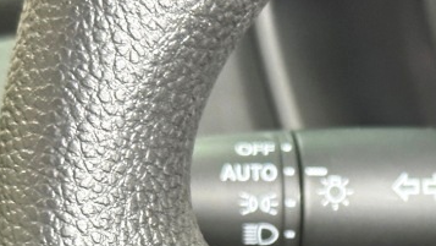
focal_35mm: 150
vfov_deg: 7.9
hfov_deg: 14.1
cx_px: 426
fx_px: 1735
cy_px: 400
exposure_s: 1/30
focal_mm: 6.86
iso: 400
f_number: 1.78
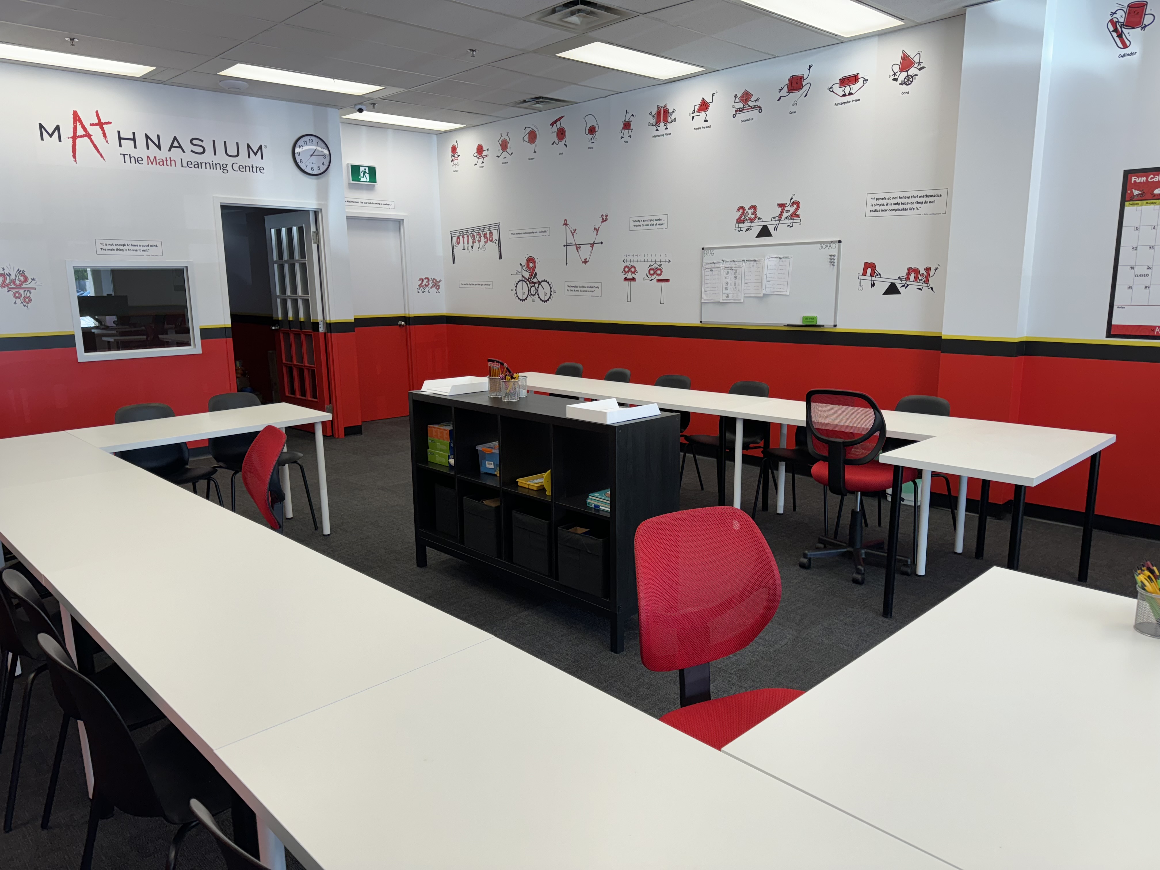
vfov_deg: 56.8
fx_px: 804
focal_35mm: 24
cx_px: 580
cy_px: 435
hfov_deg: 71.6
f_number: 1.78
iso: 64
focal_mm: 6.76
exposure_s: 1/120
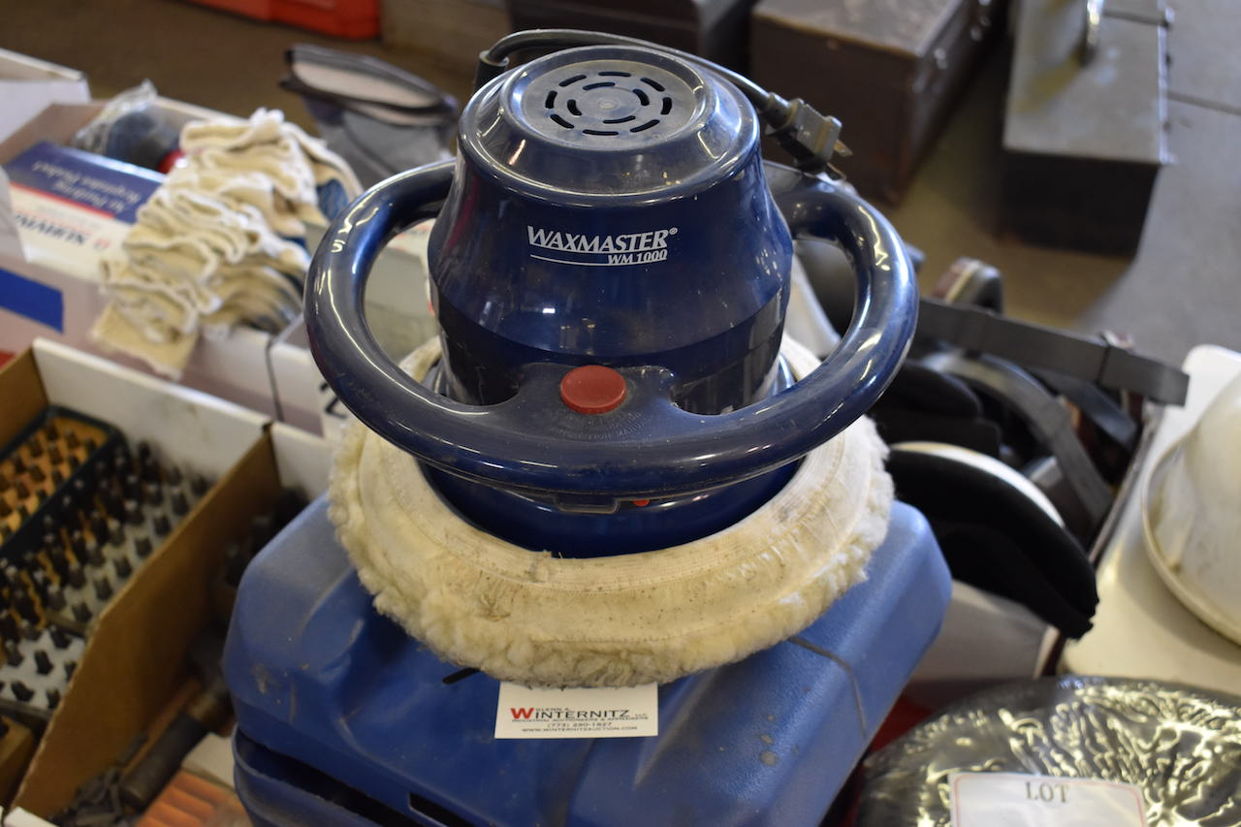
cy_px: 414
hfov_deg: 43.6
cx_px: 620
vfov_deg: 29.9
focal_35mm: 45
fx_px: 1551
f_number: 4.2
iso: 1600
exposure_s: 1/60
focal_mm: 30
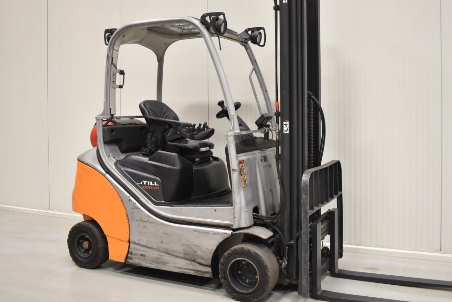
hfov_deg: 50.7
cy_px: 117
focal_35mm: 38
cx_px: 228
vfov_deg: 34.9
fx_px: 477
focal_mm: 20
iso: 1000
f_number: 4.5
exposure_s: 1/40
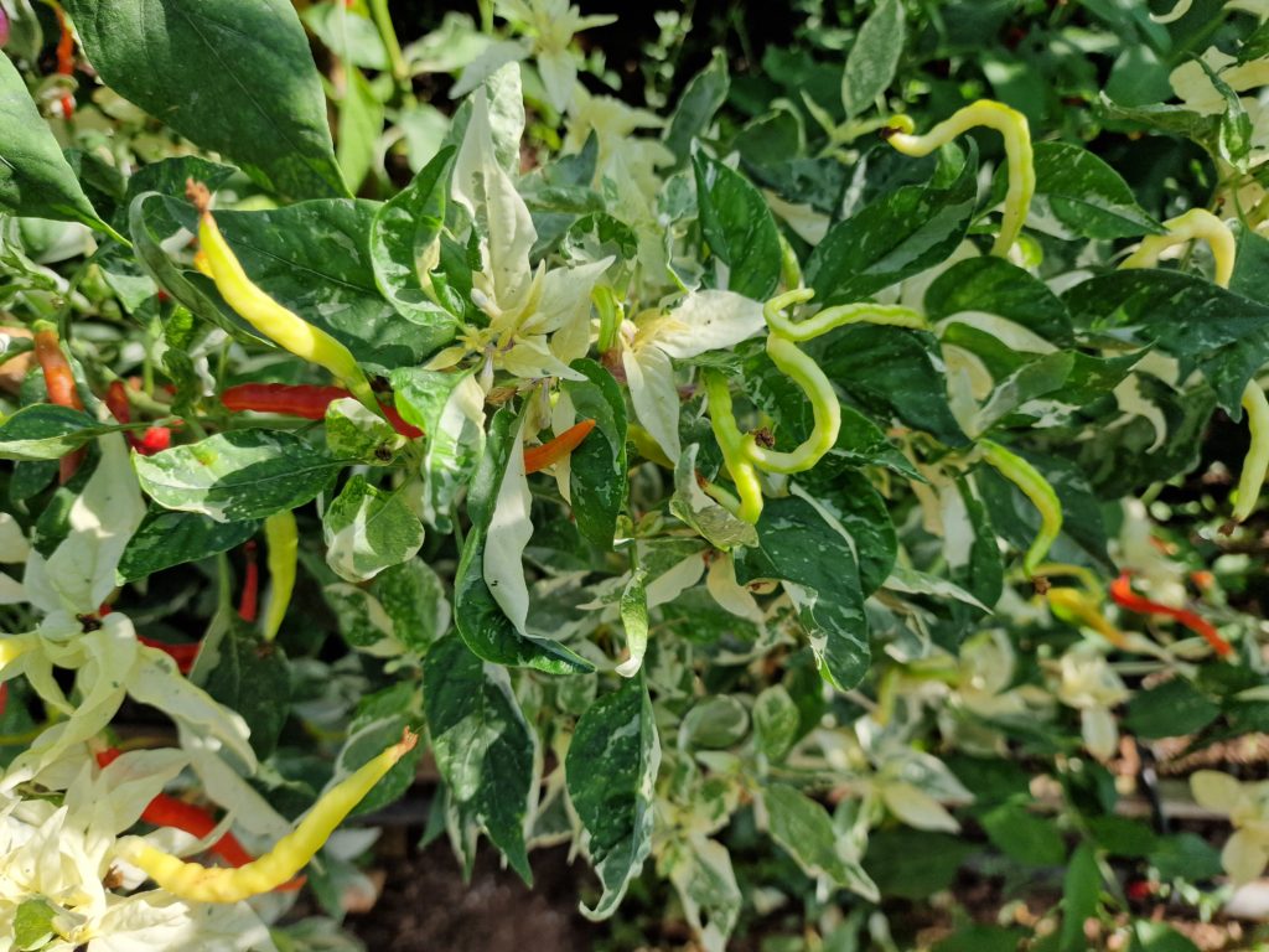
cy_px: 476
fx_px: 843
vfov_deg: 58.9
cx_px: 634
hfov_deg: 73.9
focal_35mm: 23
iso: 50
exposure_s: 1/236
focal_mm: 6.4
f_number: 1.8
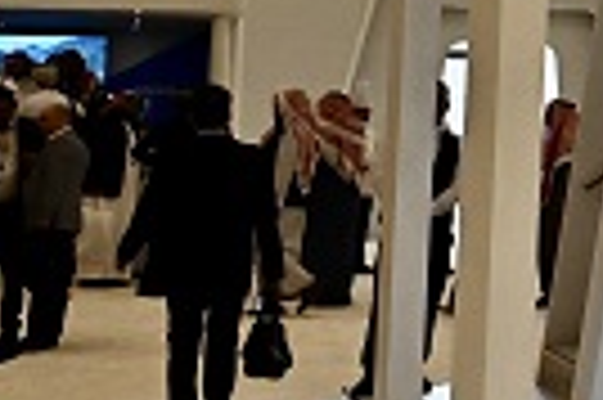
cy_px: -112
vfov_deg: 9.9
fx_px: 2258
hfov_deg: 13.3
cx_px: 1177
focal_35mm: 135
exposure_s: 1/2000
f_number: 4
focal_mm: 28
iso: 1600
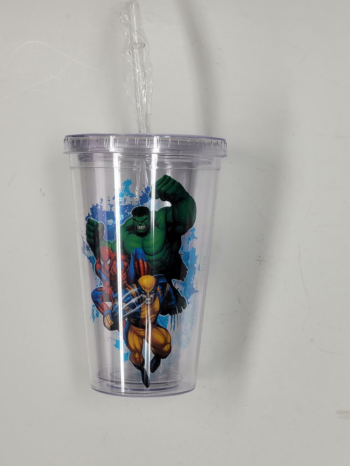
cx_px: 173
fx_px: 1105
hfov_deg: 18.0
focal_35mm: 82
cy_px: 220
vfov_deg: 23.8
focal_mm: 7.12
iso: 50
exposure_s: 1/60
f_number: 2.4
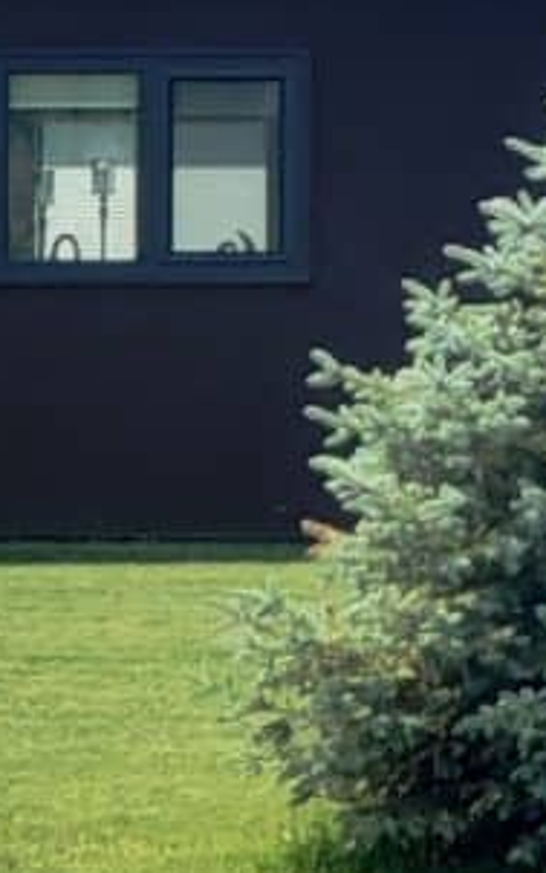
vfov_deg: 11.1
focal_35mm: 187
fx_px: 4448
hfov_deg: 7.0
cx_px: 725
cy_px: 81
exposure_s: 1/603
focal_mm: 6
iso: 32
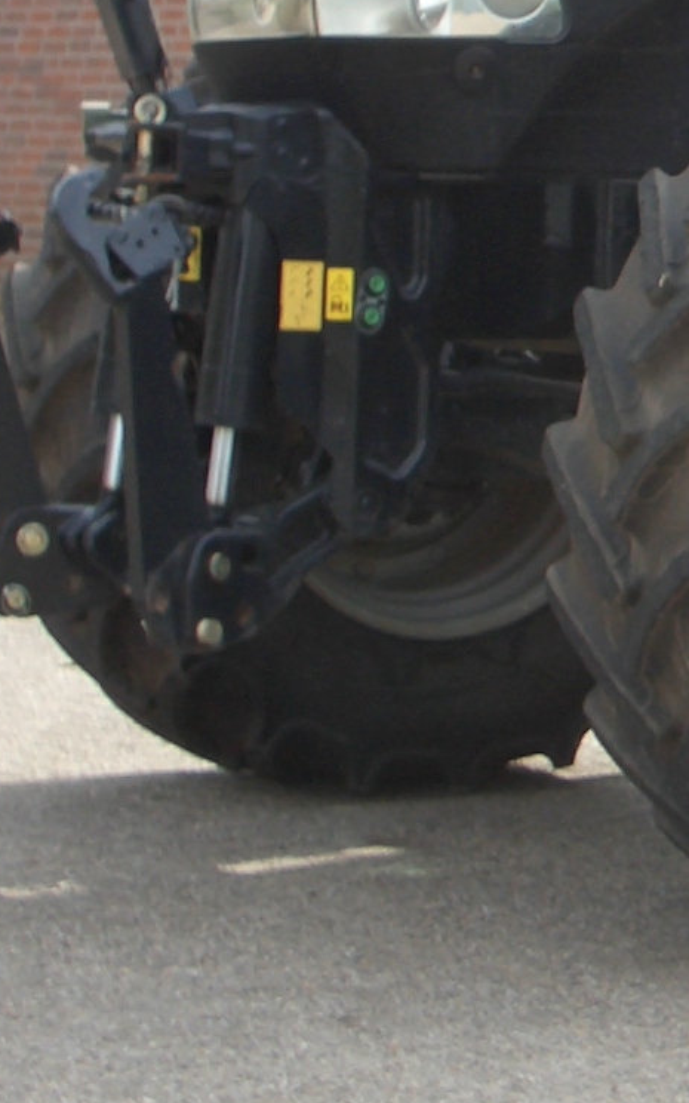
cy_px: 28
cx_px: 1234
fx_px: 4296
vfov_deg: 14.4
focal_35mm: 143
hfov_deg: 8.8
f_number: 3.1
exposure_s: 1/400
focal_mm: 8.2
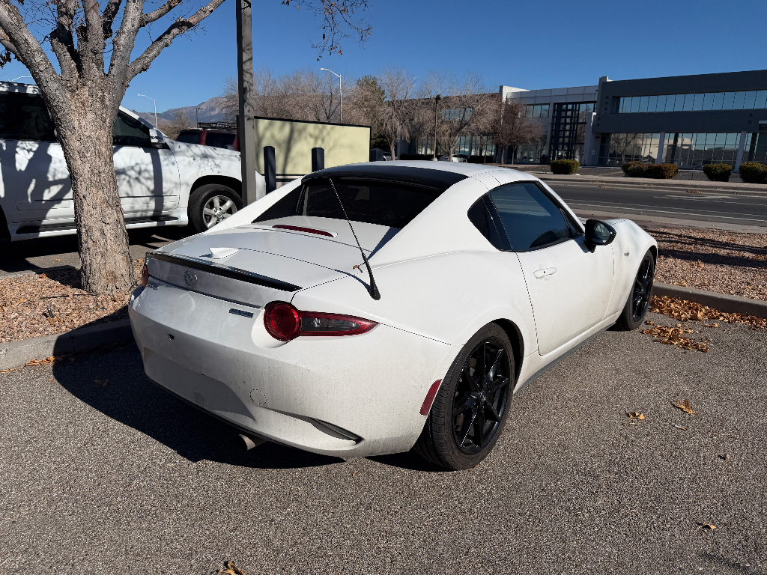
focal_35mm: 24
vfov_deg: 56.8
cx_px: 384
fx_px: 532
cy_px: 288
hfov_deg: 71.6
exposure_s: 1/14286
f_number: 1.78
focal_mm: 6.76
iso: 80
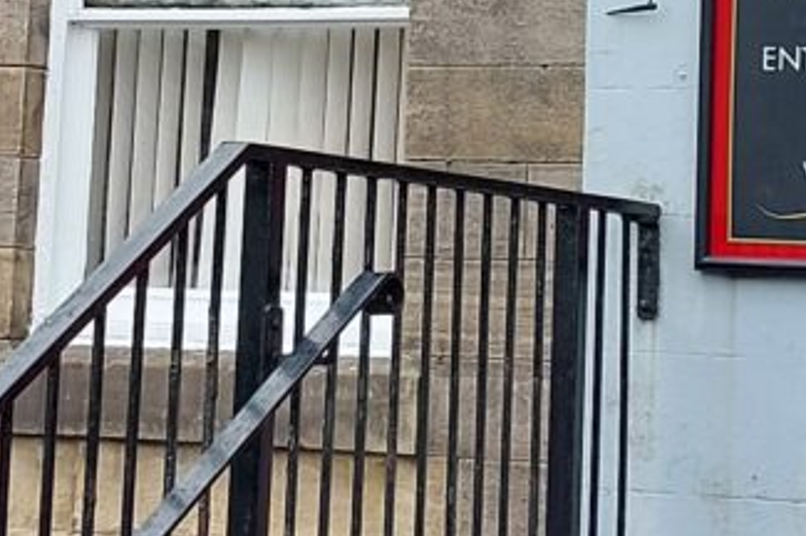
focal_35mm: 164
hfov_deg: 12.5
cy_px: -57
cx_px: 330
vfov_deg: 8.3
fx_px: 3668
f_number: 1.8
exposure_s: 1/100
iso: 40
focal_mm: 5.23
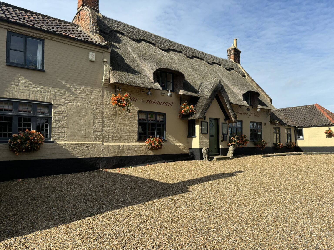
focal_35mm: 26
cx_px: 167
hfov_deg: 67.3
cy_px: 125
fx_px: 251
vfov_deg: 53.1
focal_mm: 5.96
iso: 50
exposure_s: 1/2571
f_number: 1.6
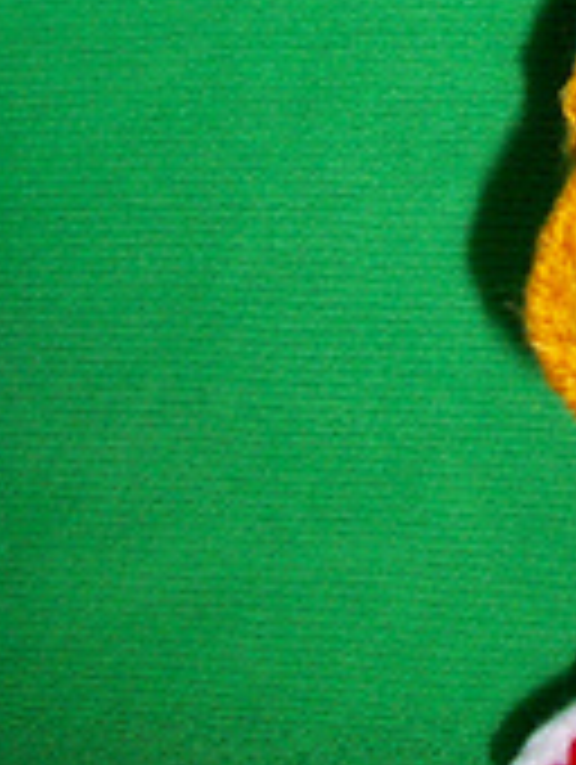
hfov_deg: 14.3
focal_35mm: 100
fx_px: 2213
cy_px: -81
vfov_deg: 18.8
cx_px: 704
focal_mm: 5.7
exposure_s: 1/60
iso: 160
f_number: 2.8
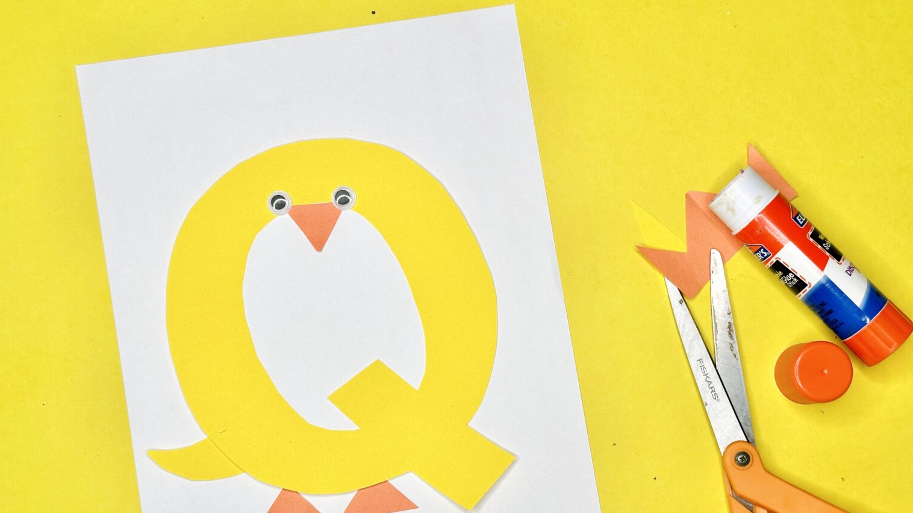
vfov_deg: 22.6
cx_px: 460
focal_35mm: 53
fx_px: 1283
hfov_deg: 39.2
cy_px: 314
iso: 64
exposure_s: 1/911
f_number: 1.78
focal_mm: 6.86
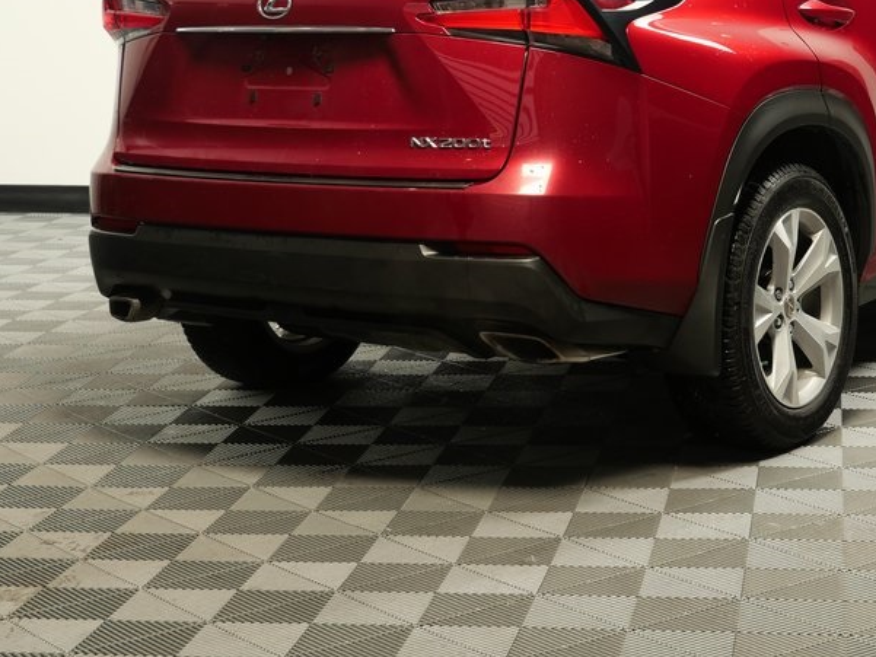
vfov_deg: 19.5
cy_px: 170
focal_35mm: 75
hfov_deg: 25.9
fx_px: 1898
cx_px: 579
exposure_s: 1/200
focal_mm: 22
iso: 250
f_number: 4.5
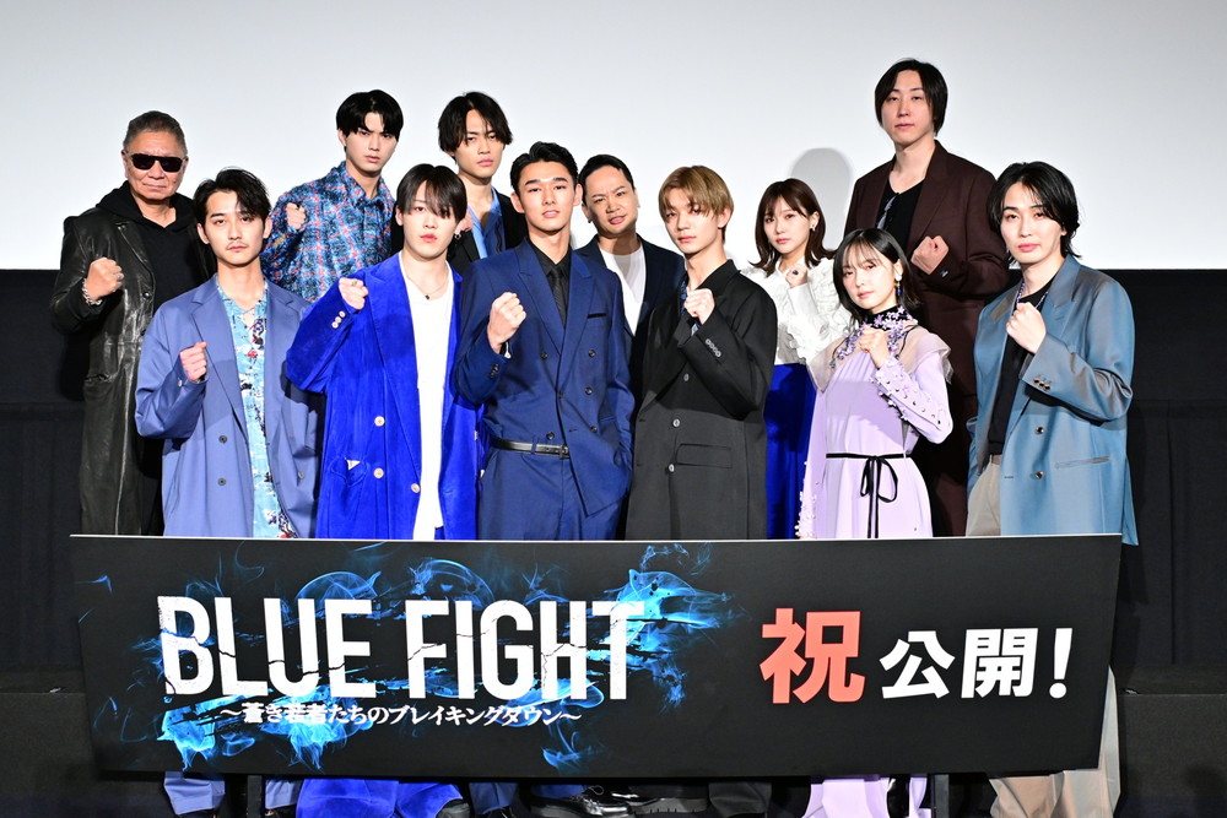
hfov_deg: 48.5
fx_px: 1363
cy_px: 409
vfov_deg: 33.4
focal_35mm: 40
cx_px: 614
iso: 2000
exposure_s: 1/200
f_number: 4.2
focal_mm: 27
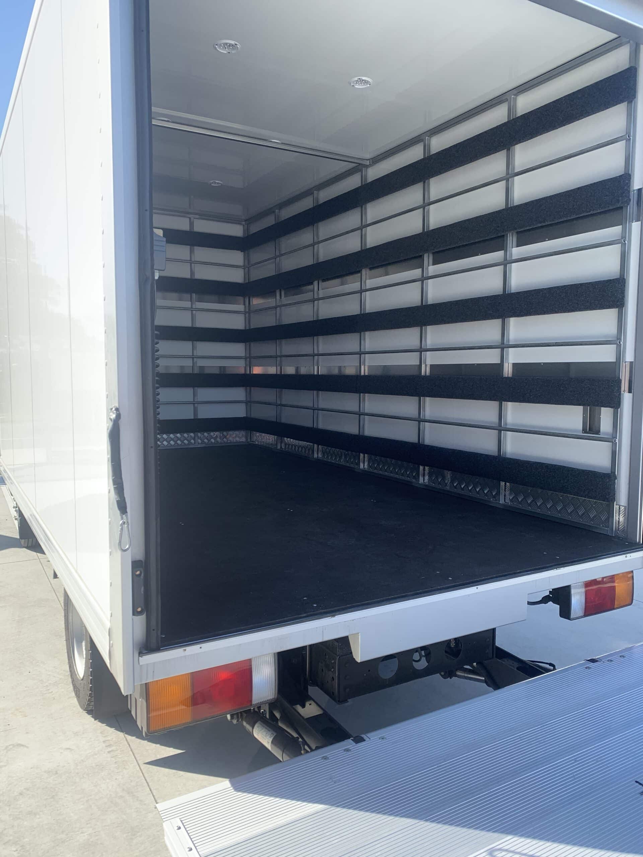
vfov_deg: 67.3
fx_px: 644
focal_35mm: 26
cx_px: 322
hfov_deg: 53.1
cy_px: 428
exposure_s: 1/485
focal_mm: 4.25
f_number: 1.8
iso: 25
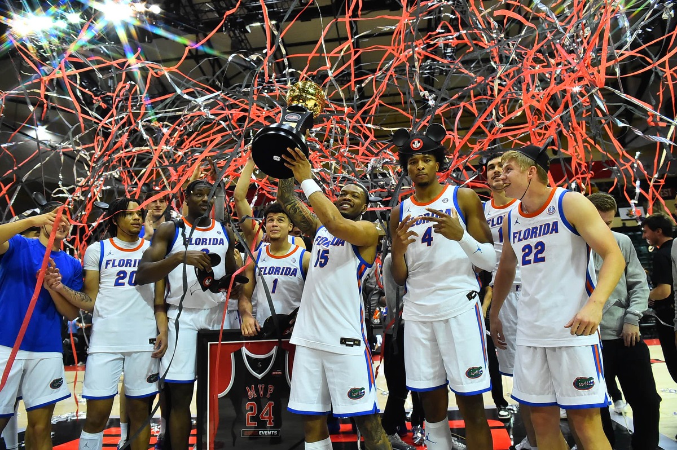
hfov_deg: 73.8
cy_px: 225
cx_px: 338
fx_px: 451
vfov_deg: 53.1
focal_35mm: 24
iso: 3200
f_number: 4
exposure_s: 1/1250
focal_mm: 24
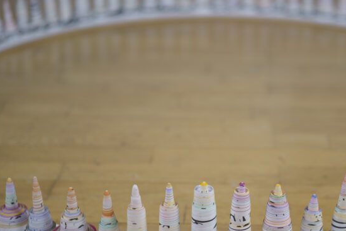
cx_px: 219
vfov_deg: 17.1
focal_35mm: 80
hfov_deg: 25.3
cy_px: 133
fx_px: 769
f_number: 1.8
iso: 50
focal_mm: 55
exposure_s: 1/40
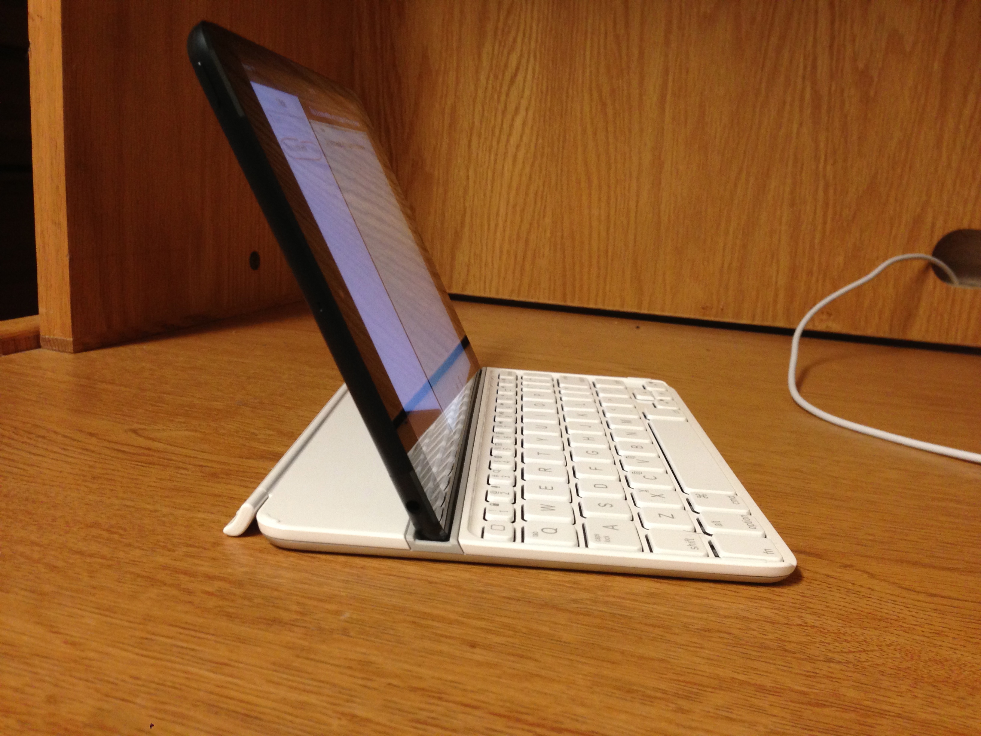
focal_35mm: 33
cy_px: 368
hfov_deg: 55.4
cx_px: 490
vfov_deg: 42.9
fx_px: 935
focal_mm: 4.13
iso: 160
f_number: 2.4
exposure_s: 1/20
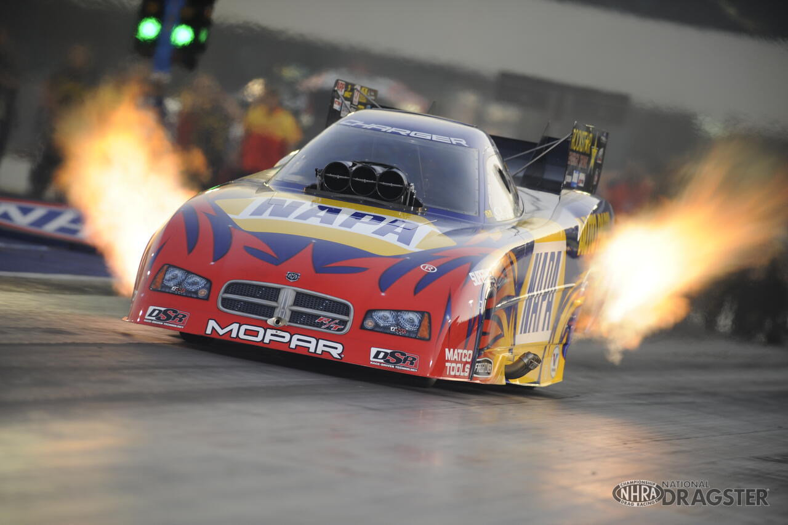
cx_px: 394
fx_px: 6563
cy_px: 262
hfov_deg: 6.9
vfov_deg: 4.6
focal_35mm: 300
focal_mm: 300
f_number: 3.5
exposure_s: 1/320
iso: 640
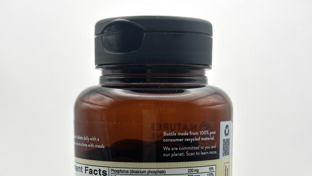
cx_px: 156
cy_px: 179
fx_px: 579
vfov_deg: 16.8
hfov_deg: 30.1
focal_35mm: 70
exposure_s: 1/260
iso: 64
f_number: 1.78
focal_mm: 6.86
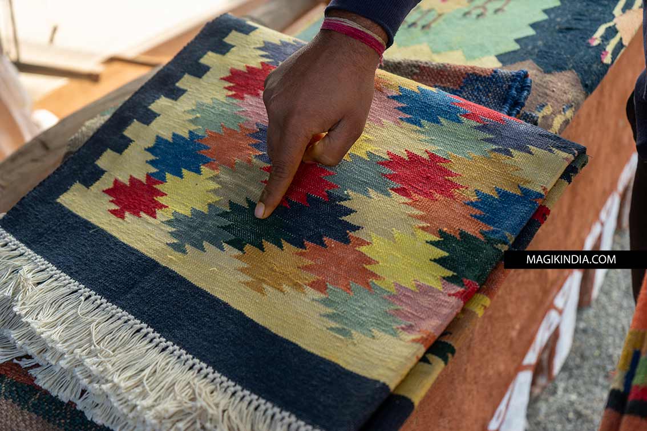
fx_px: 719
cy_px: 216
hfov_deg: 48.5
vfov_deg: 33.4
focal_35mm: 40
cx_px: 324
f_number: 4
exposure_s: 1/160
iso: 250
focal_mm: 40
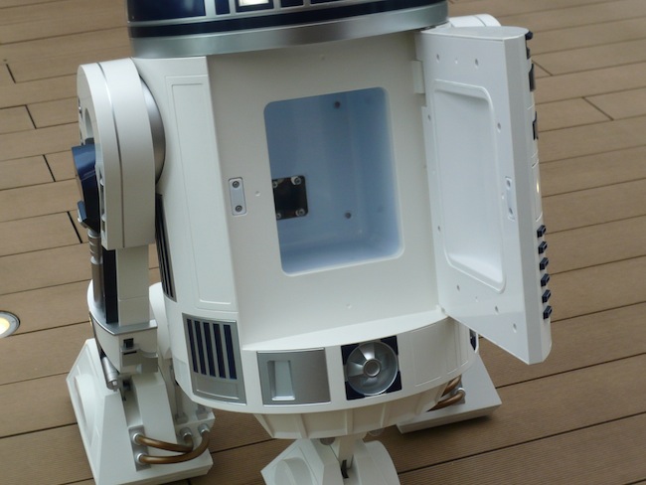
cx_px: 323
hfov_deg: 25.6
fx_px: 1419
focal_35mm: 76
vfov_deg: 19.4
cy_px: 242
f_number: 4.3
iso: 100
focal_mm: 10.3
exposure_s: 1/40
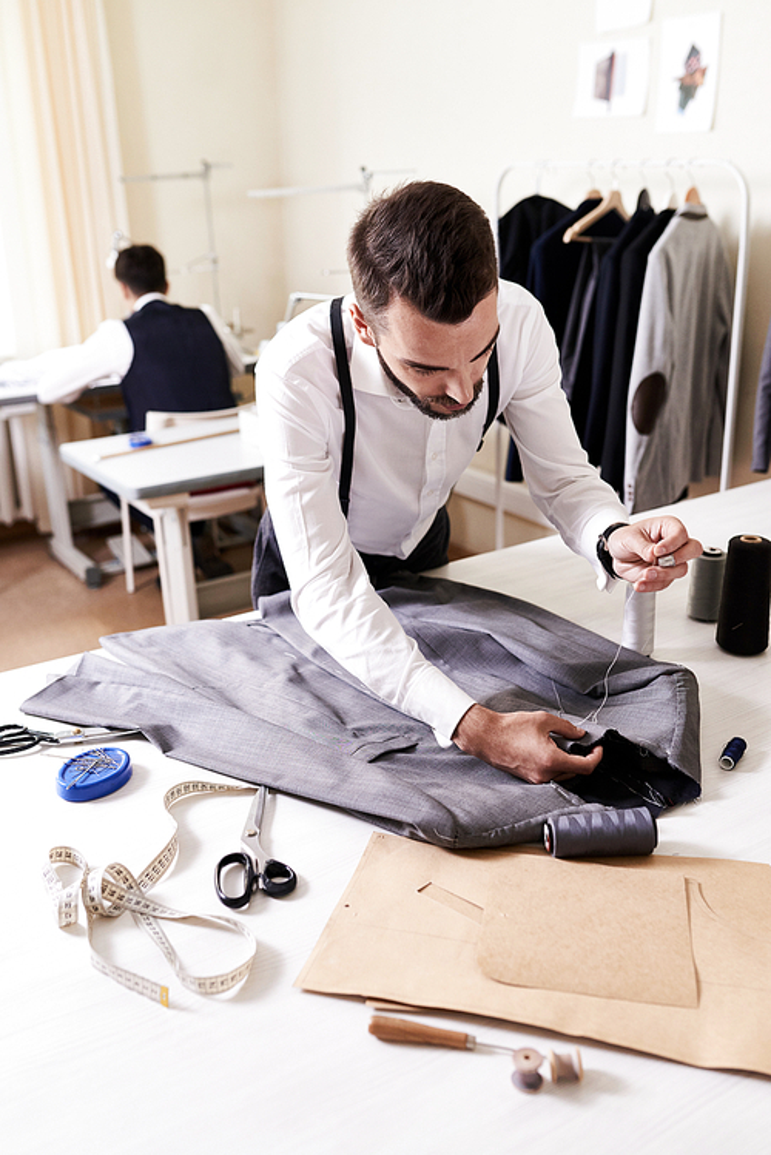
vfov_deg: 54.4
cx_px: 386
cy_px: 578
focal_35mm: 35
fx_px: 1123
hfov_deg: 37.9
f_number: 3.5
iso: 400
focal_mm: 35
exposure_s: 1/80
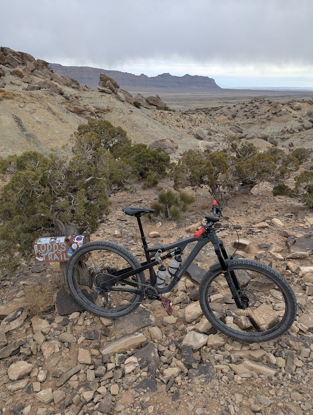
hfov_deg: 56.9
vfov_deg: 71.5
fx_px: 289
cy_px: 208
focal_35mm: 24
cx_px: 156
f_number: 1.85
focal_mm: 6.81
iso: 46
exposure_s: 1/1272
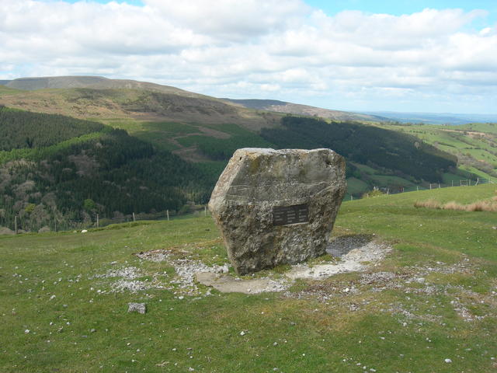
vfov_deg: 37.7
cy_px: 186
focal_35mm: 38
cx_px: 248
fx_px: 546
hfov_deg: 49.0
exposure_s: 1/372
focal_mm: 7.8
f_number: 4.8
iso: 50
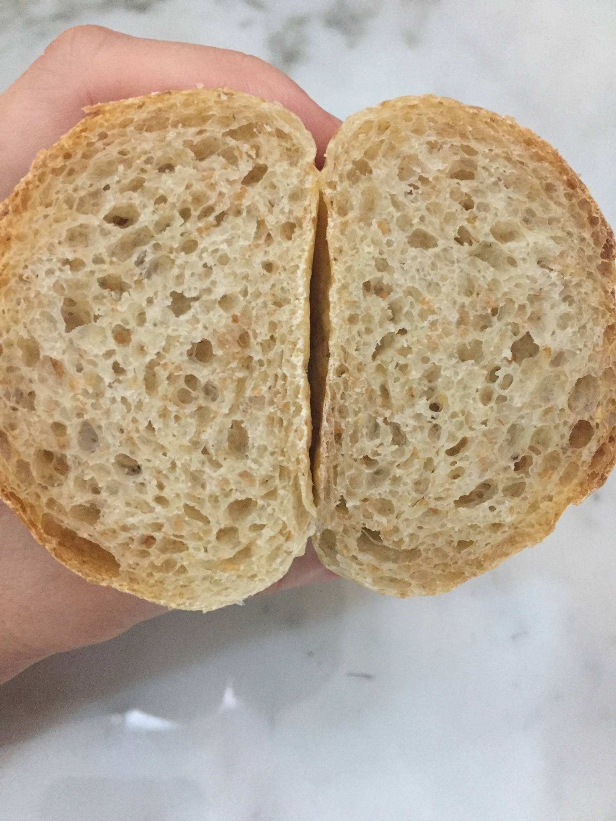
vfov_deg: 61.7
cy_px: 410
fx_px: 688
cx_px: 308
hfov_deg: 48.2
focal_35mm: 29
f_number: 2.2
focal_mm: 4.15
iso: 250
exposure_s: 1/25
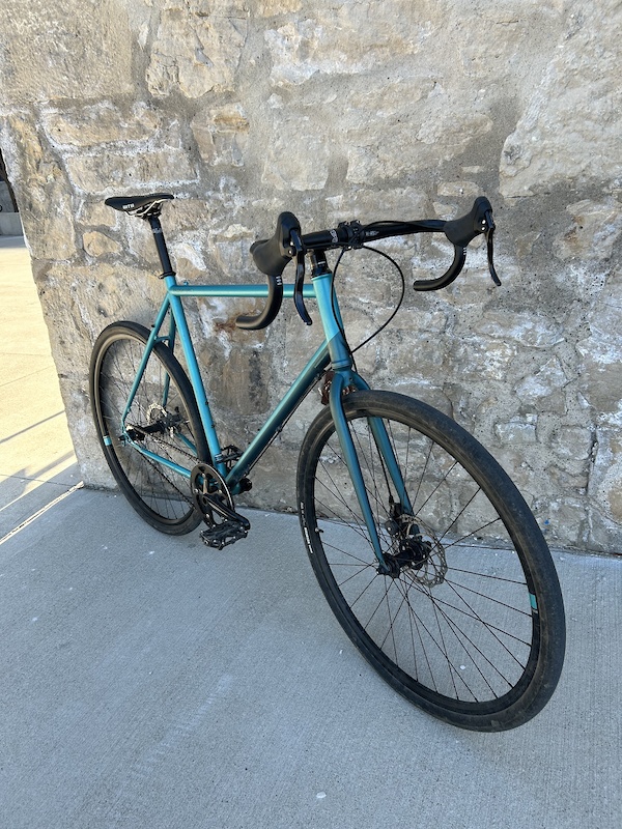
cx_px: 311
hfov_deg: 53.1
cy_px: 414
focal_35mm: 26
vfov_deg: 67.3
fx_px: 623
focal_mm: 5.7
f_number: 1.5
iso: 50
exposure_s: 1/539
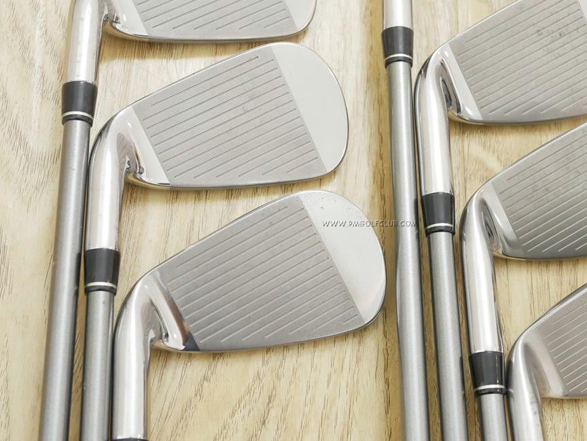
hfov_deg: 26.2
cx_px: 369
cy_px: 162
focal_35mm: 74
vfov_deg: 19.9
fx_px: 1256
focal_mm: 25
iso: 1600
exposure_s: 1/50
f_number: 4
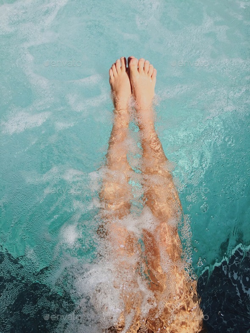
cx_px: 125
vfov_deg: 61.7
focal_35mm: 29
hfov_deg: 48.2
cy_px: 166
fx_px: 279
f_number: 2.2
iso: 32
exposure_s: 1/1799
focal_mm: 4.15
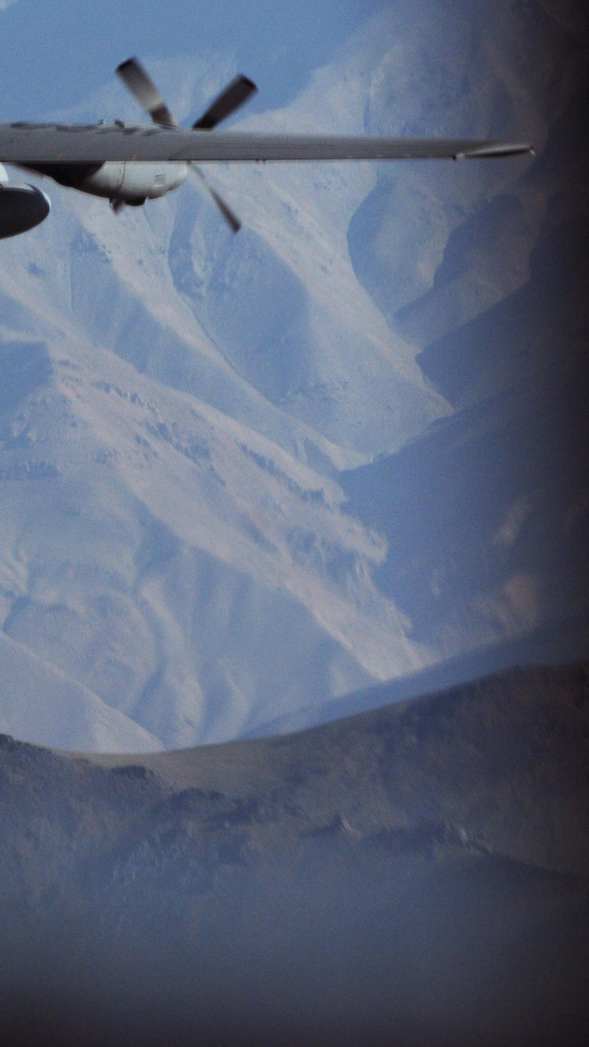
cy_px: 341
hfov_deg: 1.9
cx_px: -486
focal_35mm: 650
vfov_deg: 3.3
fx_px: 18047
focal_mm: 200
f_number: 9
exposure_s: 1/1000
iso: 250
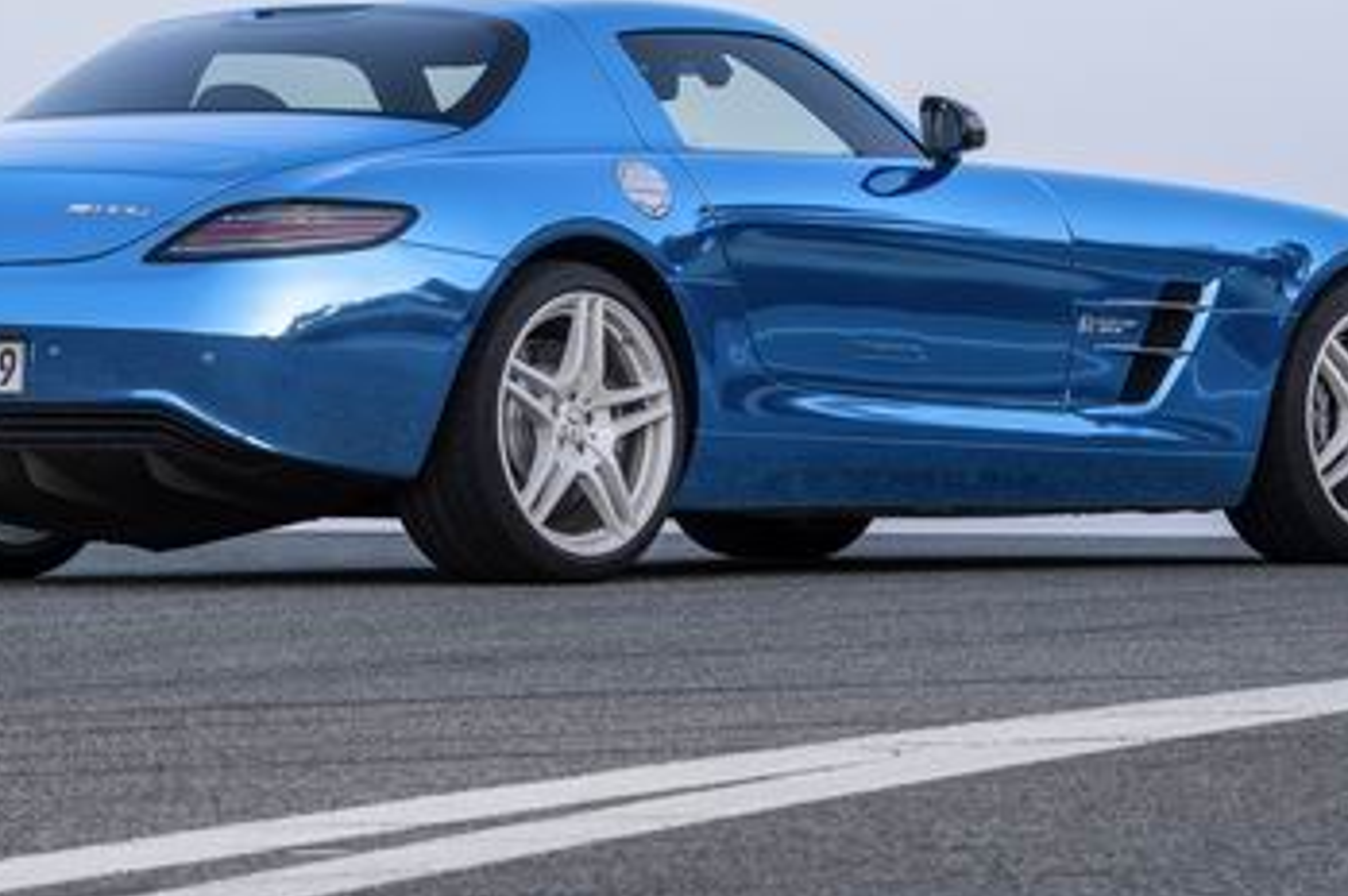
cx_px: 614
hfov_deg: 6.8
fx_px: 11297
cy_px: 261
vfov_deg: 4.5
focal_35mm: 302
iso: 100
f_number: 13
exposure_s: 1/6
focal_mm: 170
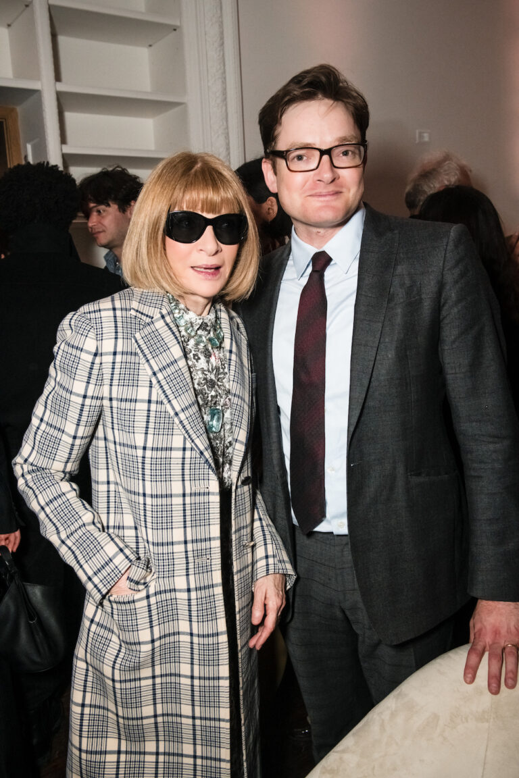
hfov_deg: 41.1
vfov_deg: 58.7
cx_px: 260
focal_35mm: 32
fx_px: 692
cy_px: 389
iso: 2500
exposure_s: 1/250
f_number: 8
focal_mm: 32
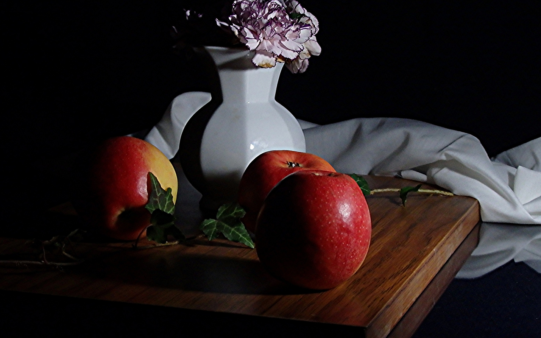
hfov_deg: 26.5
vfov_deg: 16.7
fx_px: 1150
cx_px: 272
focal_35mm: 78
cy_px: 156
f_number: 4.5
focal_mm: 13.1
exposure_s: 1/80
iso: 800
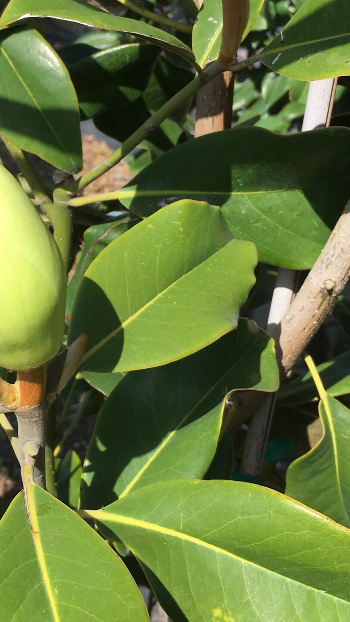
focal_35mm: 56
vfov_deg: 37.2
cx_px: 24
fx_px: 924
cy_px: 287
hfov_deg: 20.9
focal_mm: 4.15
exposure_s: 1/1183
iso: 25
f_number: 2.2
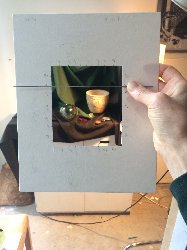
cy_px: 125
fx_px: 209
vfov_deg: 61.7
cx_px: 94
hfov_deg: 48.2
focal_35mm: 29
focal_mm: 4.15
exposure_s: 1/30
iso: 125
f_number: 2.2
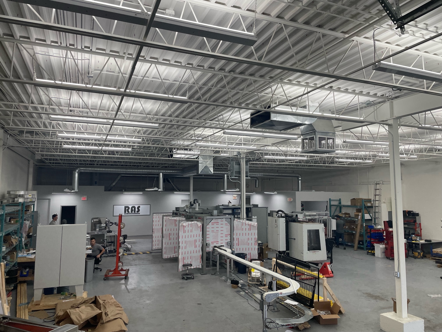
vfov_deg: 53.1
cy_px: 166
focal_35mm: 26
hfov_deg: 67.3
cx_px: 221
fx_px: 332
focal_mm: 4.2
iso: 80
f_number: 1.6
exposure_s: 1/120
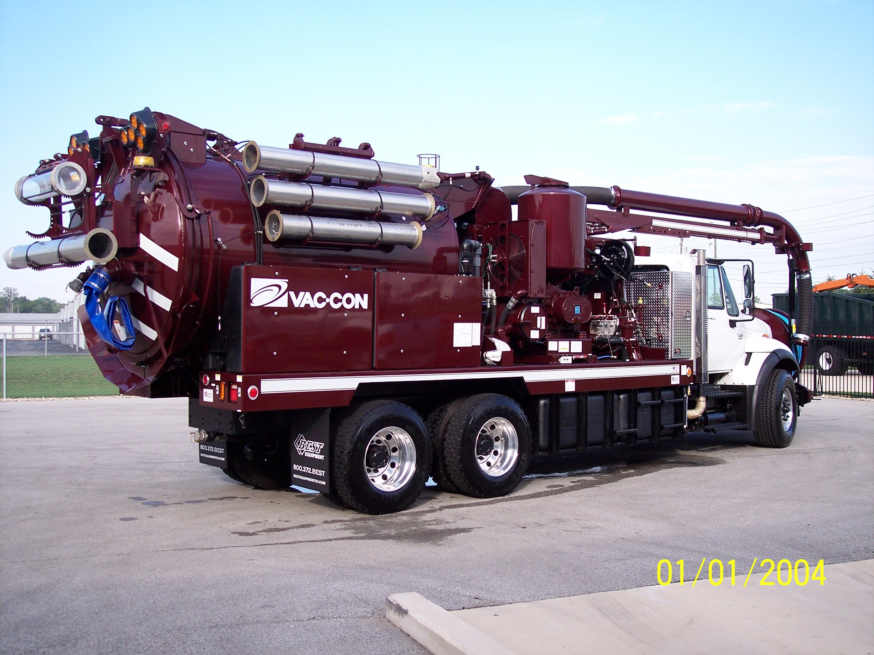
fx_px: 985
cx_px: 437
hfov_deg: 47.9
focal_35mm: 39
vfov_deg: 36.8
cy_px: 328
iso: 100
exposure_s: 1/350
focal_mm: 8
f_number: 3.4
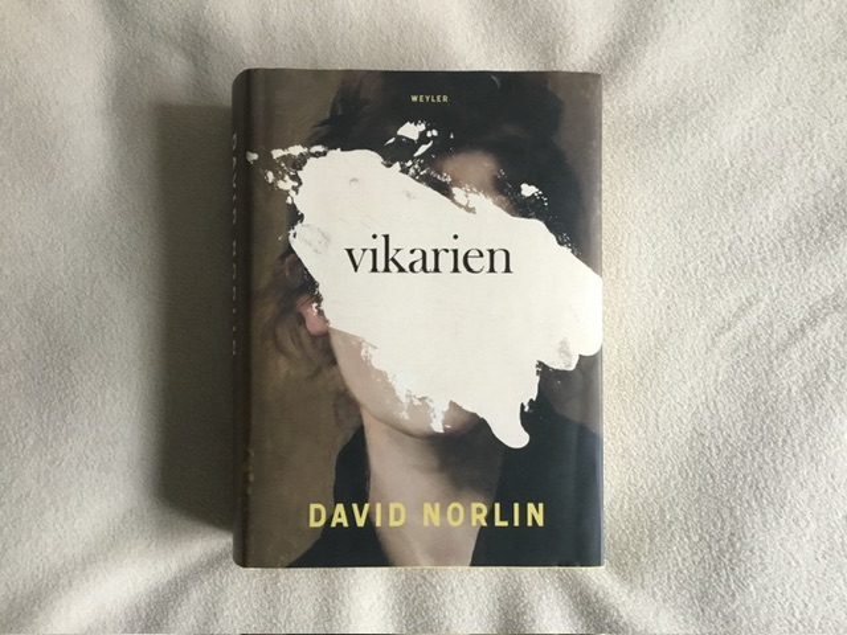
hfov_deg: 58.4
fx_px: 759
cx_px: 424
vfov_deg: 45.4
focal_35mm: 31
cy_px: 318
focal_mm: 3.3
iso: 160
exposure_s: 1/33
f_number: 2.4
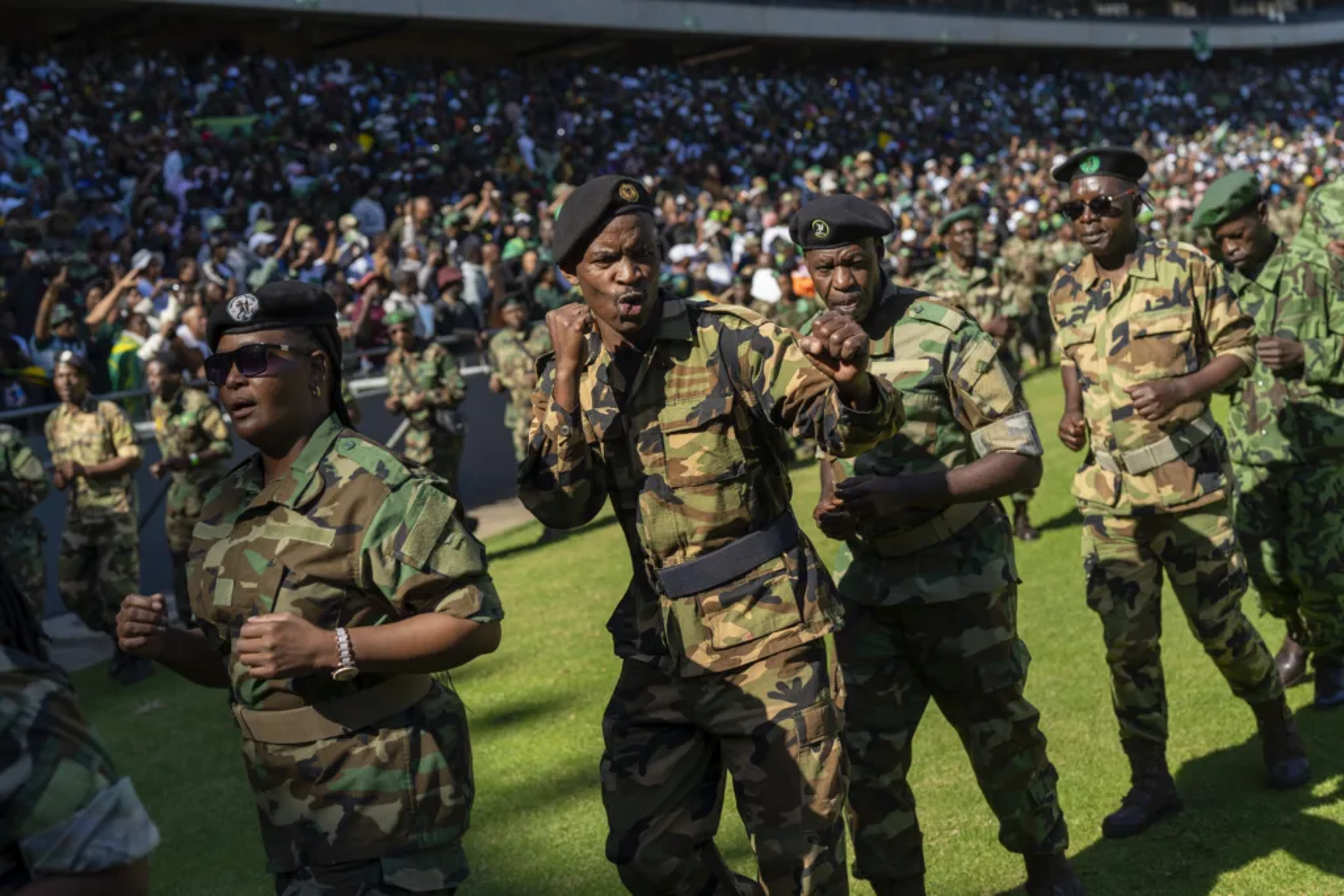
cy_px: 448
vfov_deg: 27.0
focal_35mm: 50
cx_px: 672
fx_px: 1867
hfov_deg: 39.6
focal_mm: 50
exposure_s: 1/500
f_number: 3.2
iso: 100
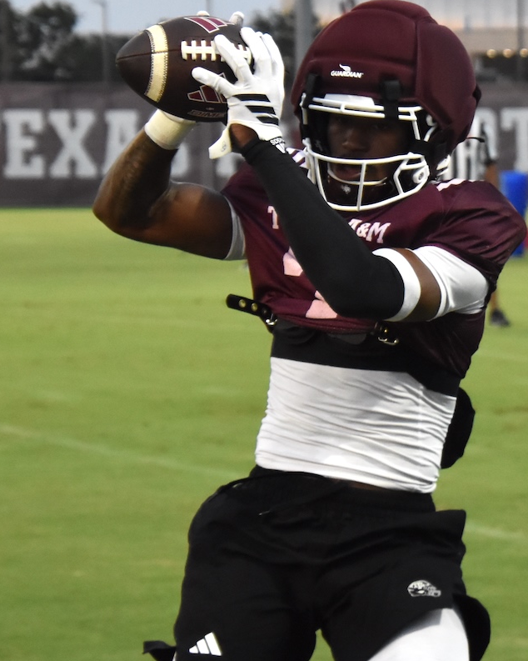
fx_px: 3121
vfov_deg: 12.1
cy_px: 329
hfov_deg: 9.7
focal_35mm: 160
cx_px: 376
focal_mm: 75
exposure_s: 1/500
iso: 2800
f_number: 5
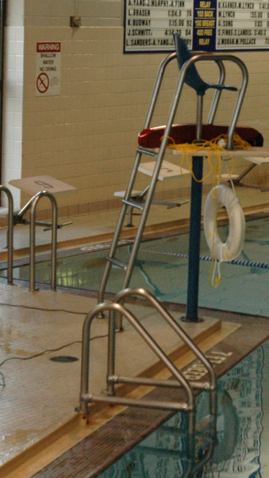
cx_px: 135
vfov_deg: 17.3
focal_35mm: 123
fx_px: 1562
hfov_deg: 9.8
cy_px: 145
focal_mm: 35
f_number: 5.6
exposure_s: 1/60
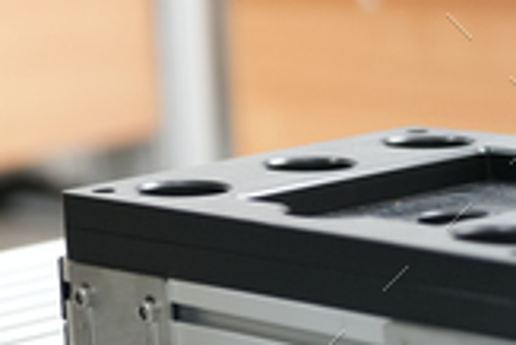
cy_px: -207
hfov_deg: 11.5
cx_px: -412
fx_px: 2381
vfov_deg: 8.1
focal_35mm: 166
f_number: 2.2
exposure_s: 1/193
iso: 1000
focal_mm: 46
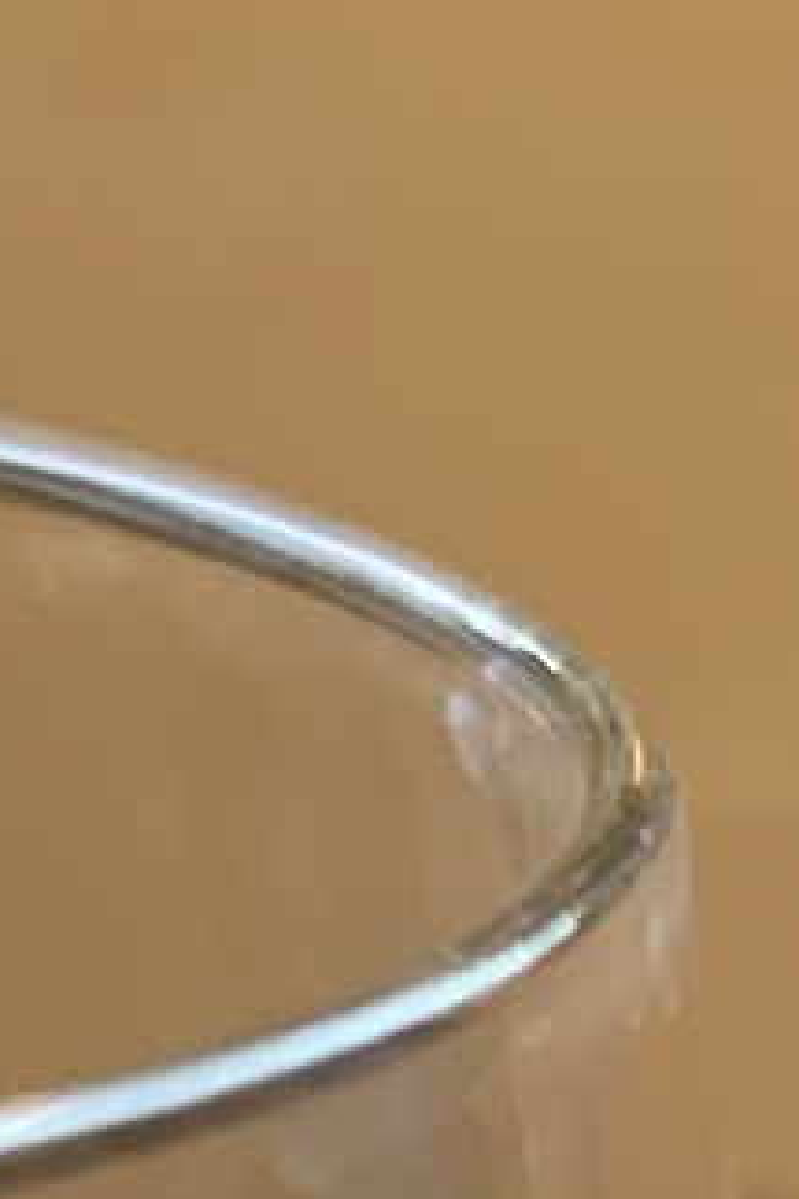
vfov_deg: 10.2
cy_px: 2990
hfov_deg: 7.3
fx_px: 5692
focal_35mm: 171
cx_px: -1402
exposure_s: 1/50
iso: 100
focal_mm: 4.25
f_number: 1.8
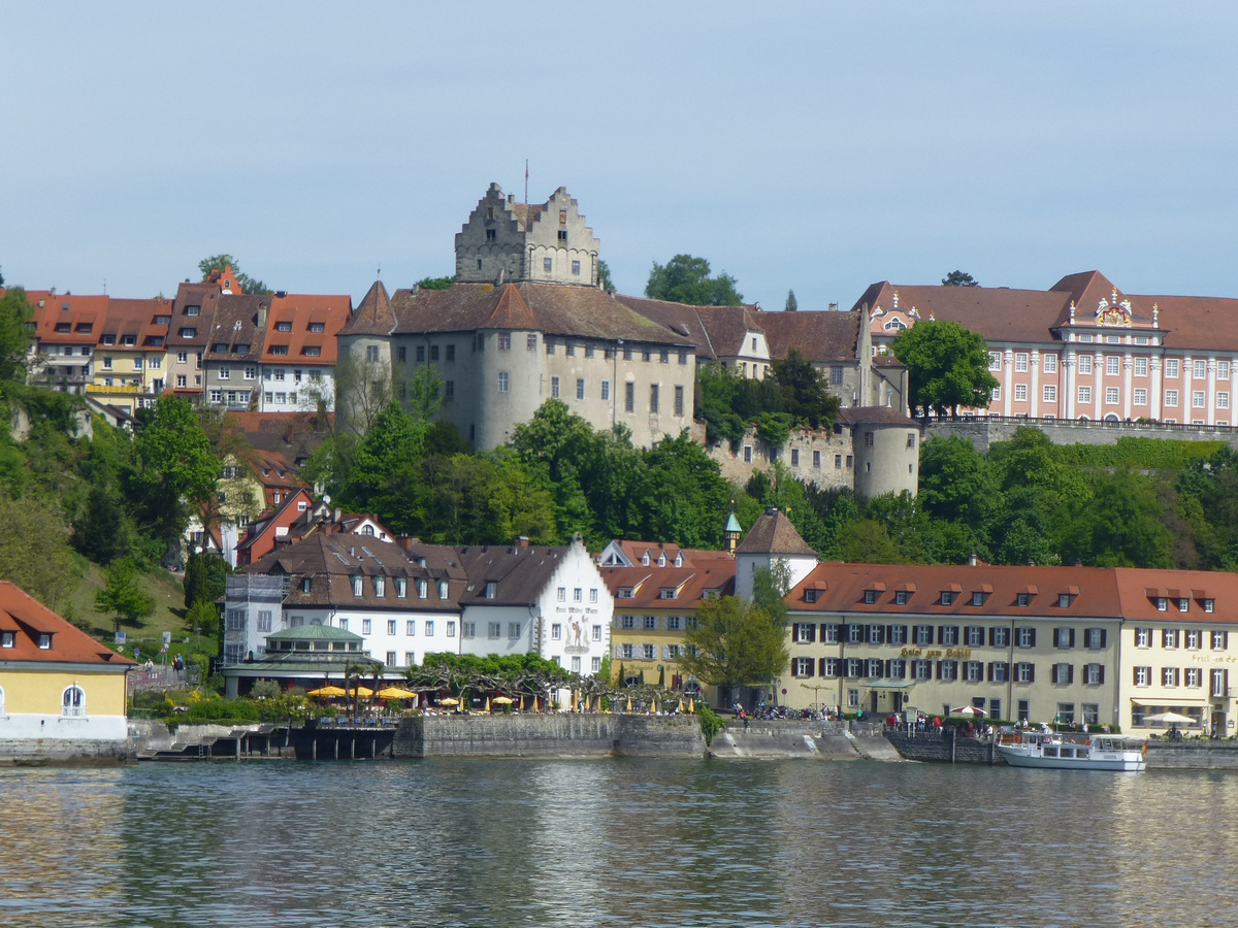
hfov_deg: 12.3
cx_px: 619
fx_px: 5722
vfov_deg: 9.3
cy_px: 464
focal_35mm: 160
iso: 100
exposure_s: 1/640
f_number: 5.4
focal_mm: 25.9
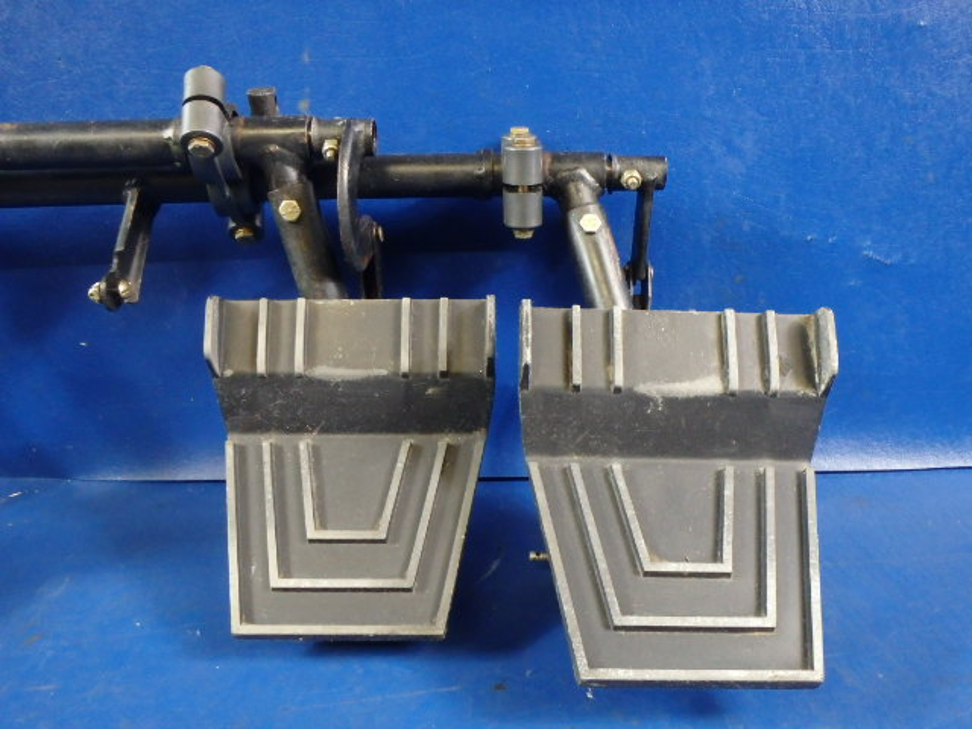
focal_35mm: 28
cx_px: 486
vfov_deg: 49.7
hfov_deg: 63.4
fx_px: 786
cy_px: 364
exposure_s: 1/13
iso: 800
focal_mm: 5
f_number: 3.9
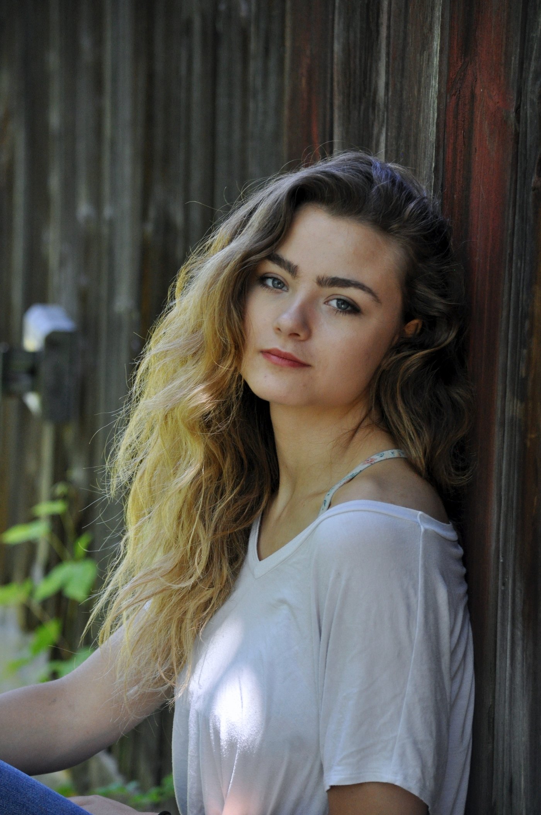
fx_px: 3729
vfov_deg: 12.5
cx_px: 270
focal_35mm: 165
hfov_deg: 8.3
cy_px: 408
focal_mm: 110
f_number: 4.8
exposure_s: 1/500
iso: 900
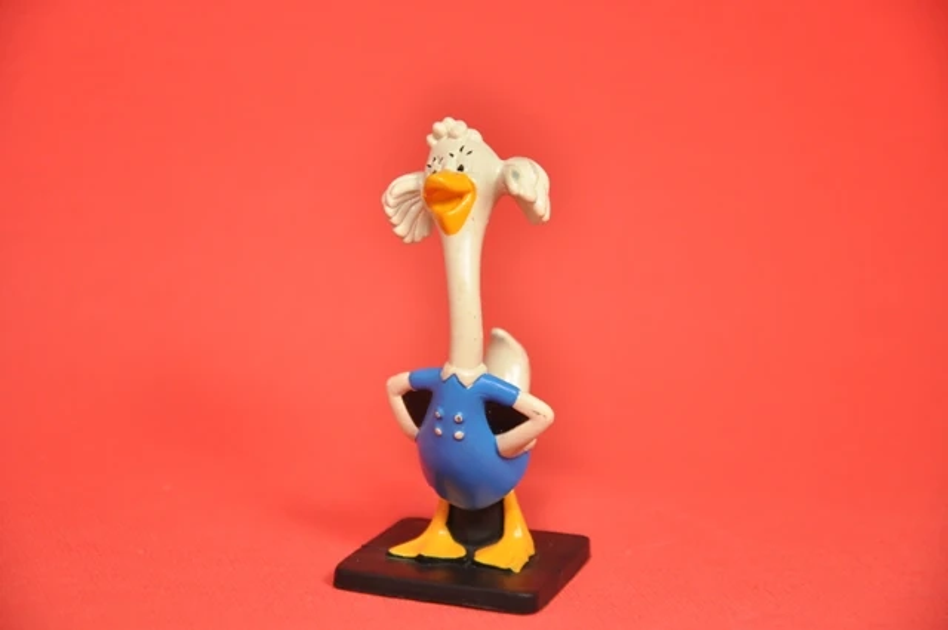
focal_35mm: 147
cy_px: 315
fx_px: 3866
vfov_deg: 9.3
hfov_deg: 14.0
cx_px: 474
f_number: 7.1
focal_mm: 98
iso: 500
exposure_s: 1/40
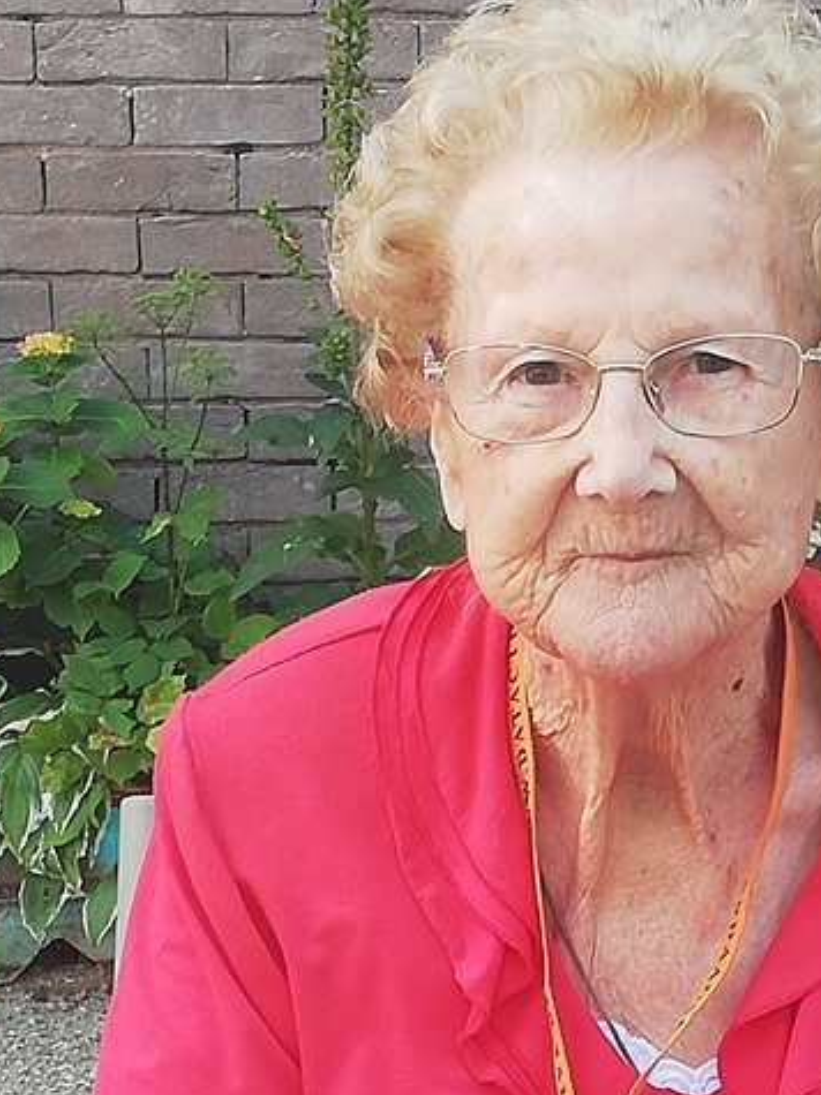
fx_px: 3891
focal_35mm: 123
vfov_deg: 15.8
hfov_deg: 12.0
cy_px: 1030
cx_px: 487
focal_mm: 3.81
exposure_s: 1/120
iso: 64
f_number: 2.2
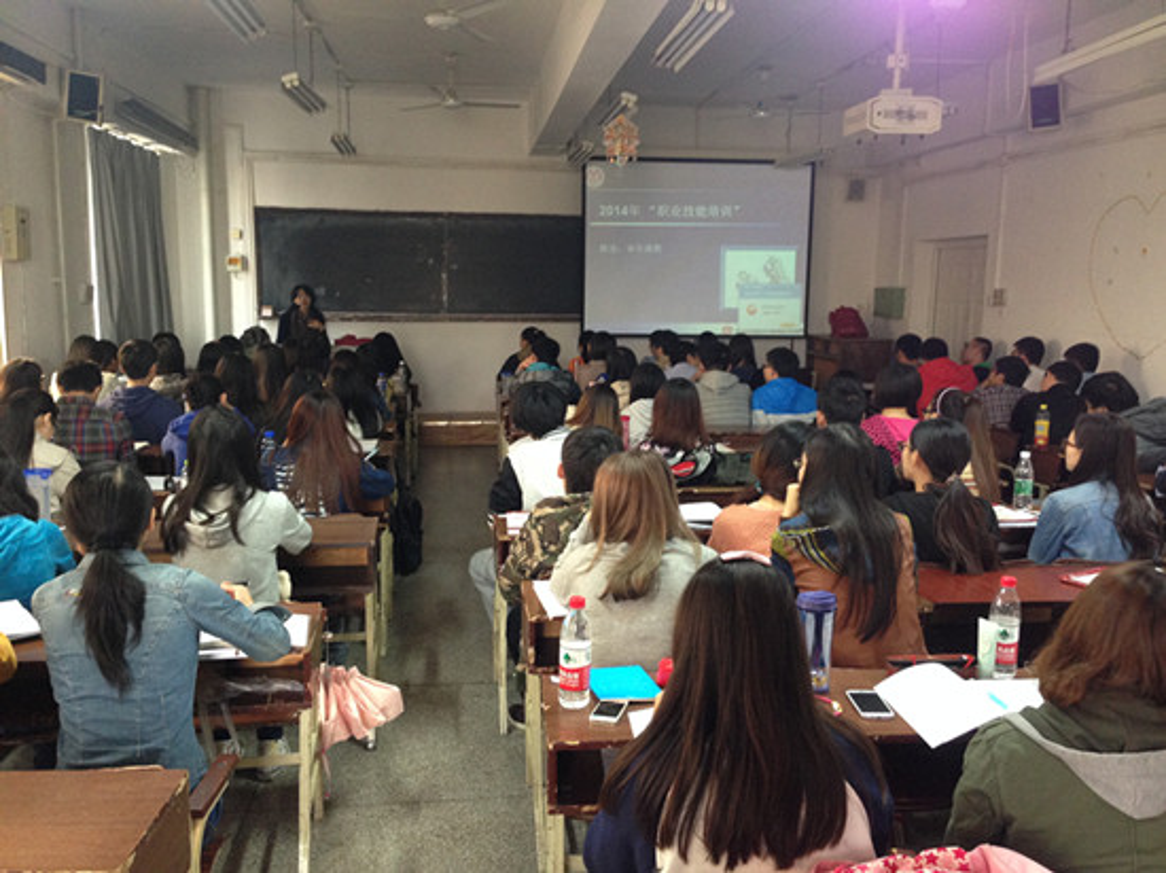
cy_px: 436
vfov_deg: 42.9
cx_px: 583
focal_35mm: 33
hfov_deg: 55.4
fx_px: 1111
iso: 160
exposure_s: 1/20
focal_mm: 4.12
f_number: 2.4
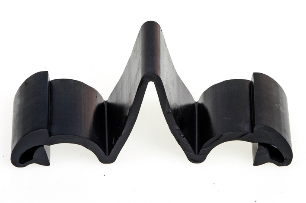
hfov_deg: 13.0
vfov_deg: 8.7
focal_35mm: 158
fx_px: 1338
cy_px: 102
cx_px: 153
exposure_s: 1/125
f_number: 22
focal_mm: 105
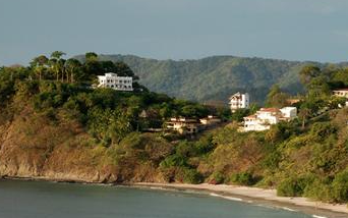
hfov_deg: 8.3
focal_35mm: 251
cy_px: 194
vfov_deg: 5.2
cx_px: 297
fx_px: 2381
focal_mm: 70
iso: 200
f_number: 5.6
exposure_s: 1/500
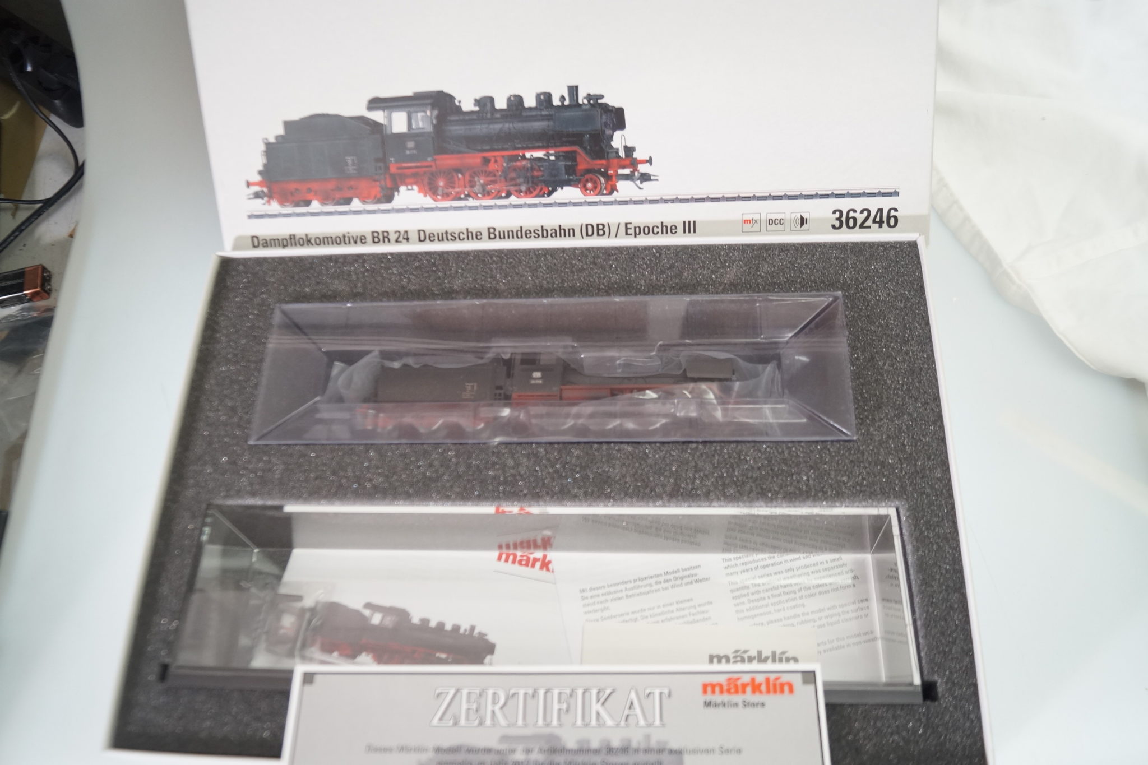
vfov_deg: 43.6
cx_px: 574
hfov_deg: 61.9
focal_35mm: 30
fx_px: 957
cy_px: 382
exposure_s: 1/160
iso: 640
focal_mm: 20
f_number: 4
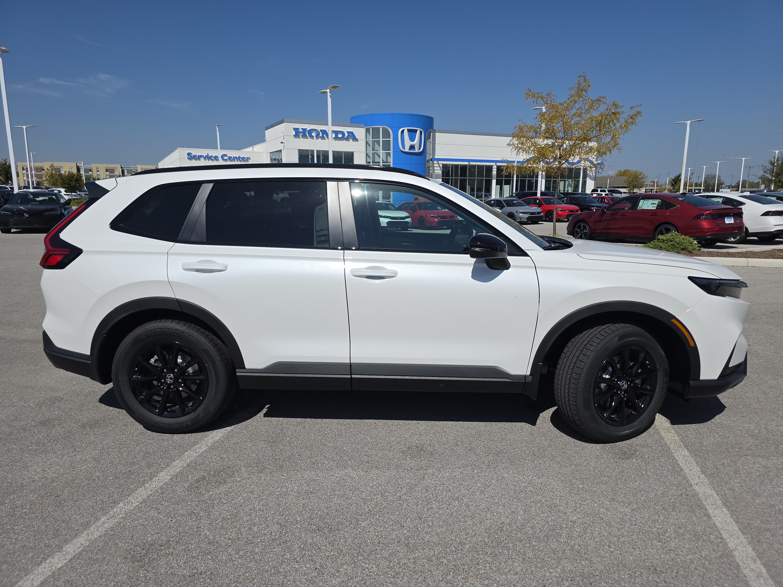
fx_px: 520
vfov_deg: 58.9
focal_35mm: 23
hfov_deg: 73.9
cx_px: 392
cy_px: 294
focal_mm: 6.3
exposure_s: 1/7944
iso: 50
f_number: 1.7
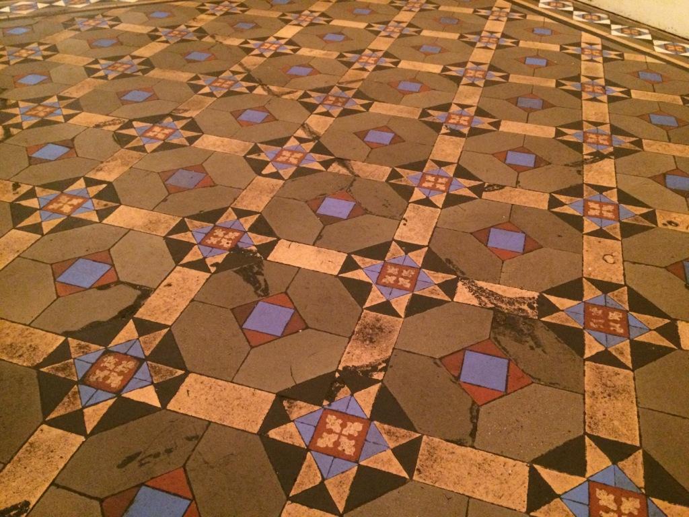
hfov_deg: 61.7
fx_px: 577
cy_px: 258
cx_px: 344
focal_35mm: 29
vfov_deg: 48.2
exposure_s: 1/17
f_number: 2.2
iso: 500
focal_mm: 4.15
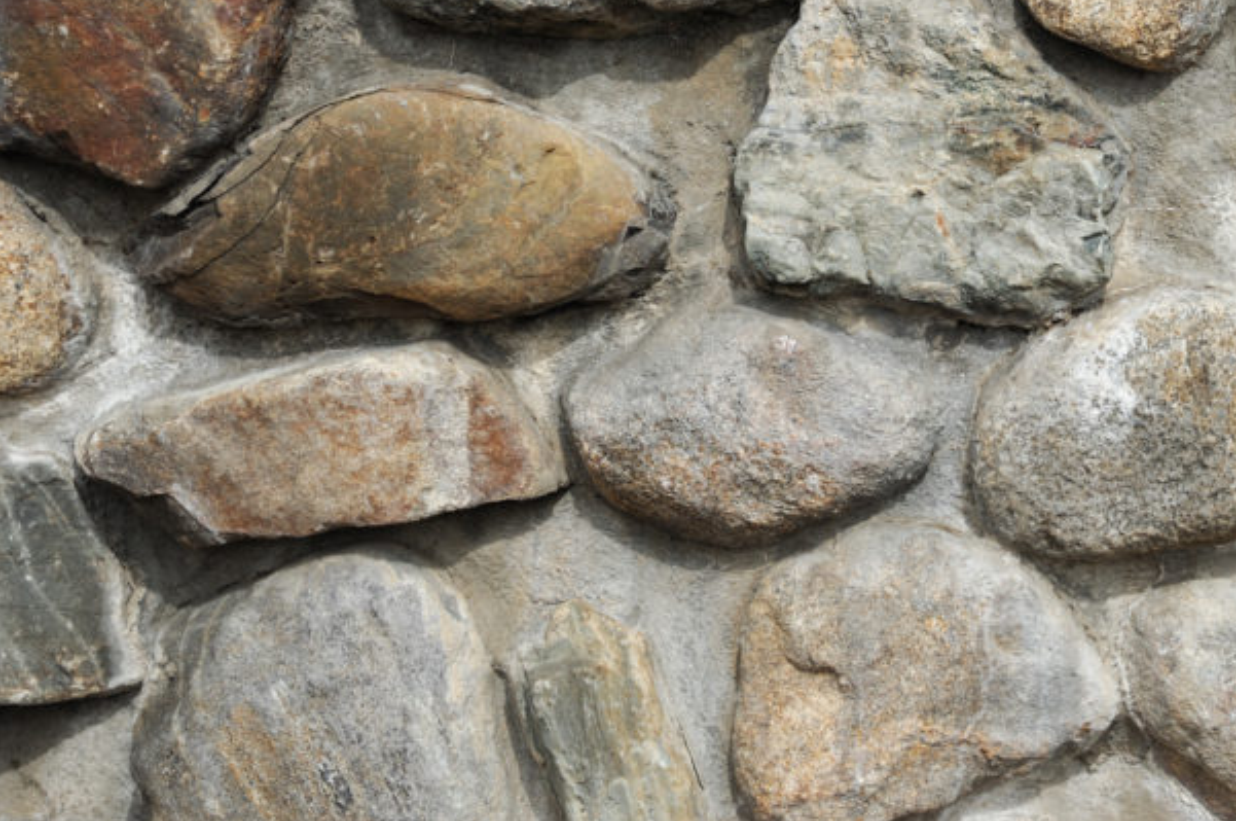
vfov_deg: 10.2
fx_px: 4560
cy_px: 131
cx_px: 901
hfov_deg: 15.4
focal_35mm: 133
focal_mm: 78
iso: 320
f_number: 7.1
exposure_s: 1/800
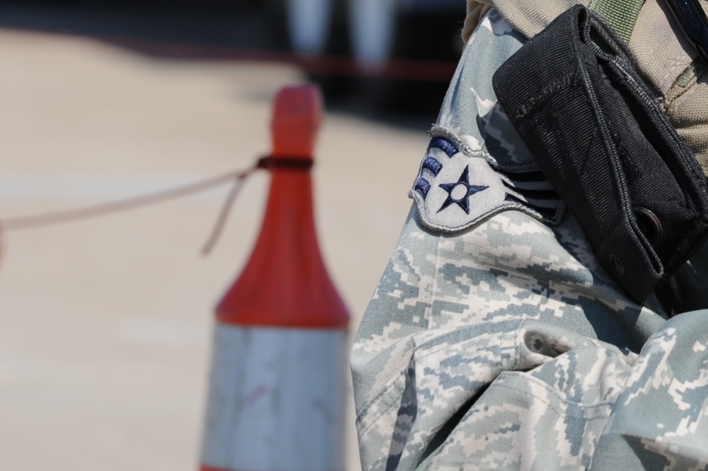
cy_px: -287
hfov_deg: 5.8
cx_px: 787
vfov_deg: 3.8
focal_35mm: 357
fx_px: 7016
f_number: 6.3
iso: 200
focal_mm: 98
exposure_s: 1/800
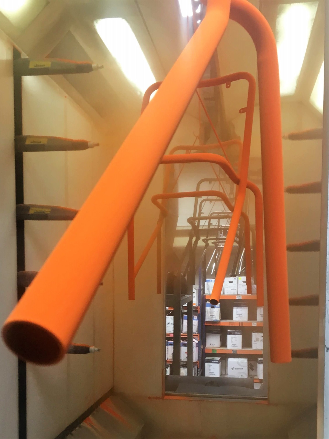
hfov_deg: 48.2
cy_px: 220
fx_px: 367
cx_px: 164
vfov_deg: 61.7
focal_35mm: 29
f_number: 2.2
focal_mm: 4.15
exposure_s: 1/33
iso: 100
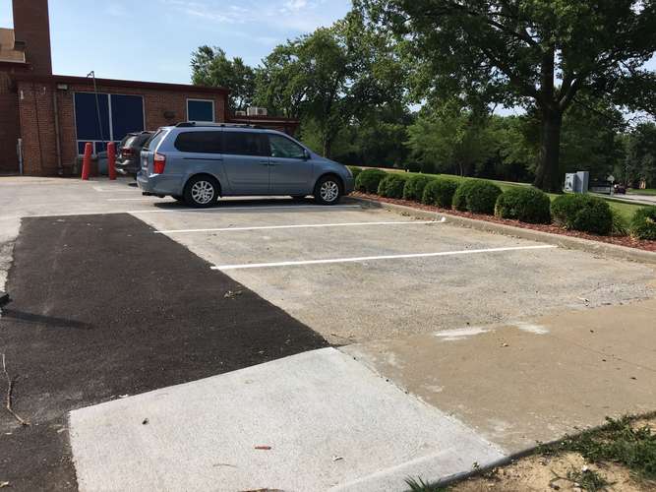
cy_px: 246
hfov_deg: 61.7
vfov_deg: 48.2
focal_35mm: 29
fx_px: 549
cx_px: 328
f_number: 2.2
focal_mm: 4.15
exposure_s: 1/1399
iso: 25
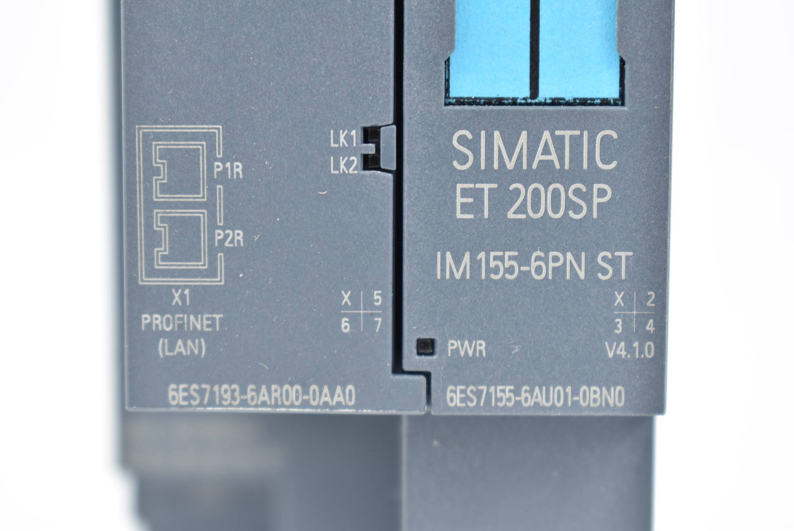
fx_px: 1821
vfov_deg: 16.6
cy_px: 266
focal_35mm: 82
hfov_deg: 24.6
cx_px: 397
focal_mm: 55
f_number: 5.6
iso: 100
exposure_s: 1/10
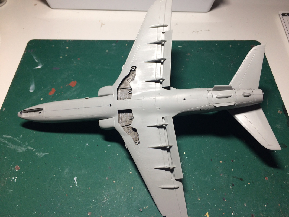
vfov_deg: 48.2
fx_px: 242
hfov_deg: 61.7
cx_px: 144
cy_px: 108
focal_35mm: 29
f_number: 2.2
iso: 40
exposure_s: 1/50
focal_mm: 4.15
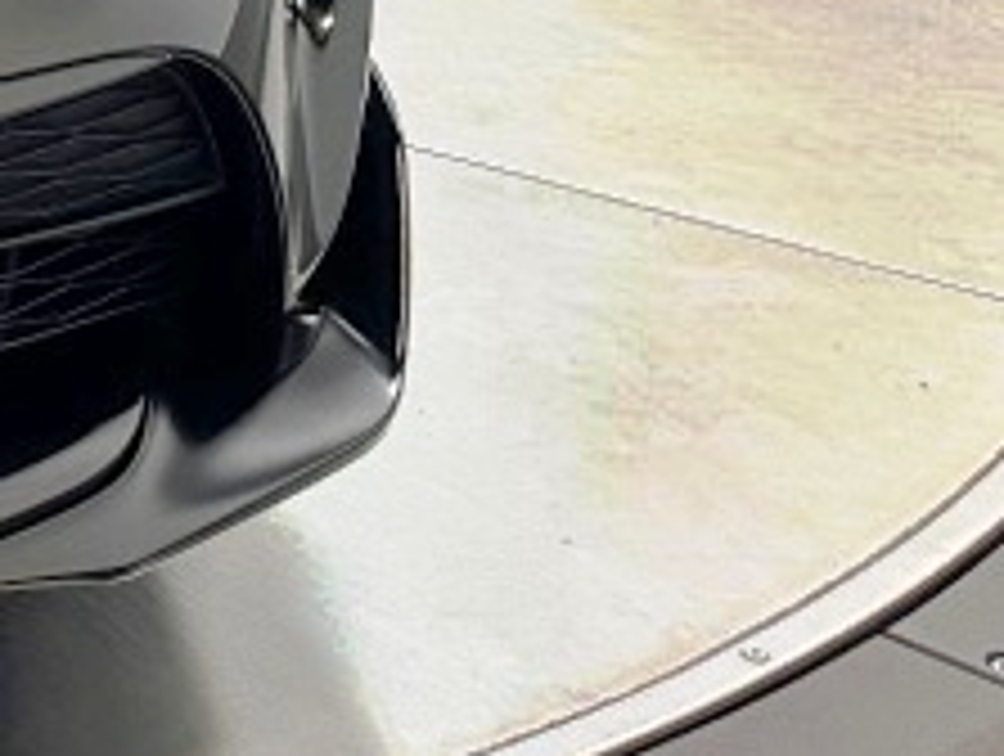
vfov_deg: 13.0
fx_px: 3196
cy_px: -284
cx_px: -1081
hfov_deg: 14.4
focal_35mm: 110
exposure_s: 1/60
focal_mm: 6.86
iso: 320
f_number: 1.78
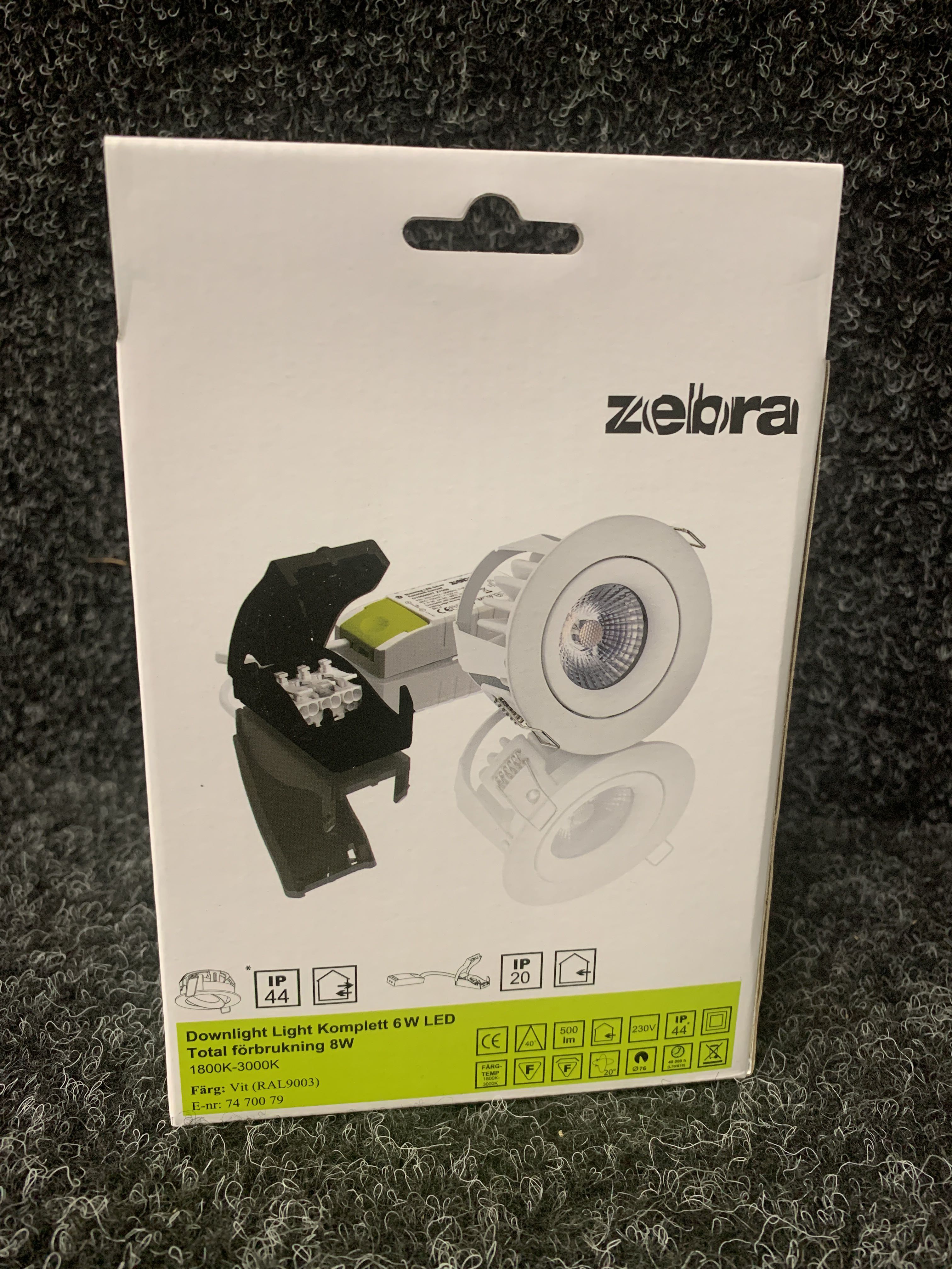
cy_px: 634
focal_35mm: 26
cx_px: 476
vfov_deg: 67.3
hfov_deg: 53.1
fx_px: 953
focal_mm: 4.25
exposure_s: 1/60
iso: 250
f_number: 1.8
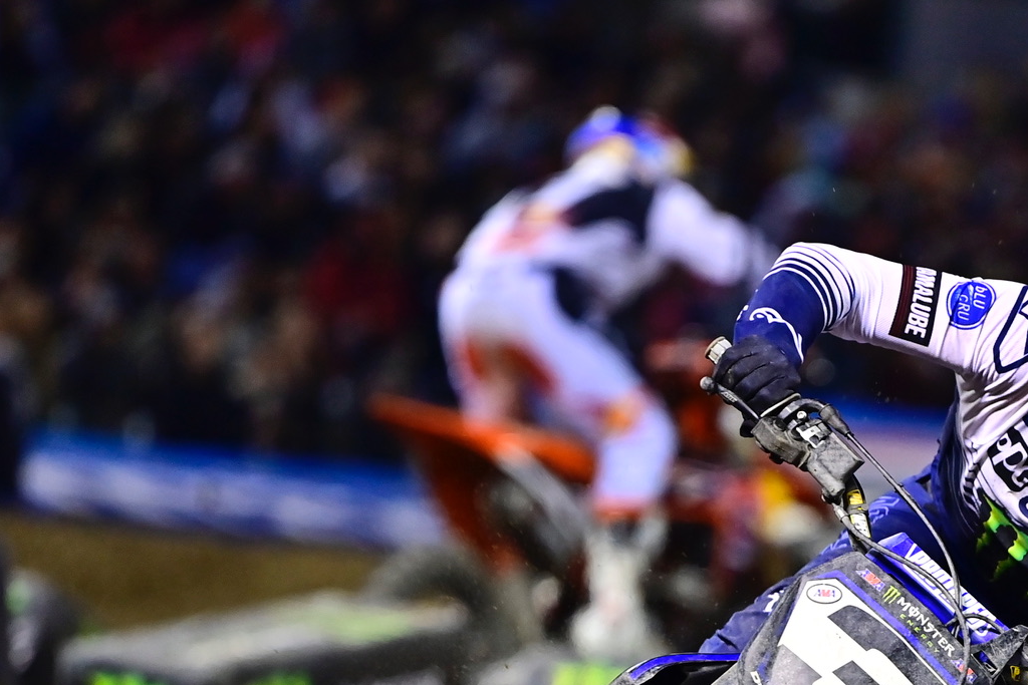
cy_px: 674
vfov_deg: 2.0
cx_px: 962
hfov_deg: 3.1
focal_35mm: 675
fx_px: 19276
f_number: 4
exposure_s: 1/800
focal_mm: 300
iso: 2200
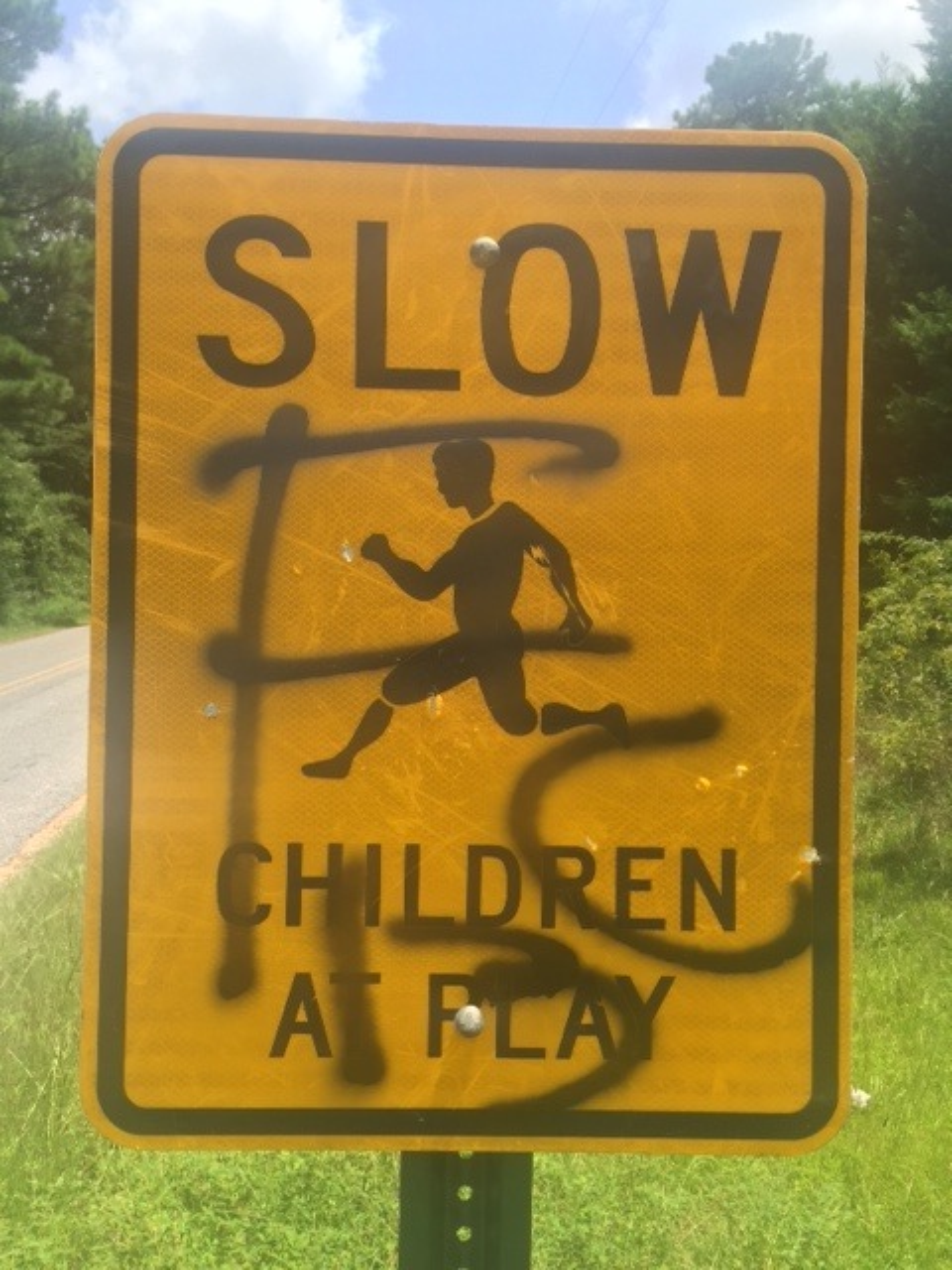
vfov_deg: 61.7
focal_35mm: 29
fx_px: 1063
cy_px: 635
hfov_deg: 48.2
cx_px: 476
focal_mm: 4.15
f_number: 2.2
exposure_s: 1/860
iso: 32
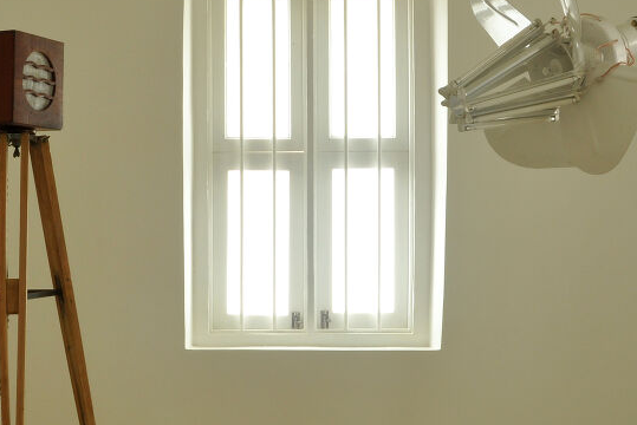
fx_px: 1062
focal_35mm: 60
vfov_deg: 22.5
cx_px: 202
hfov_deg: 33.0
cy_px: 292
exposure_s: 5
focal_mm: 18
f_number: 20
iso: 320
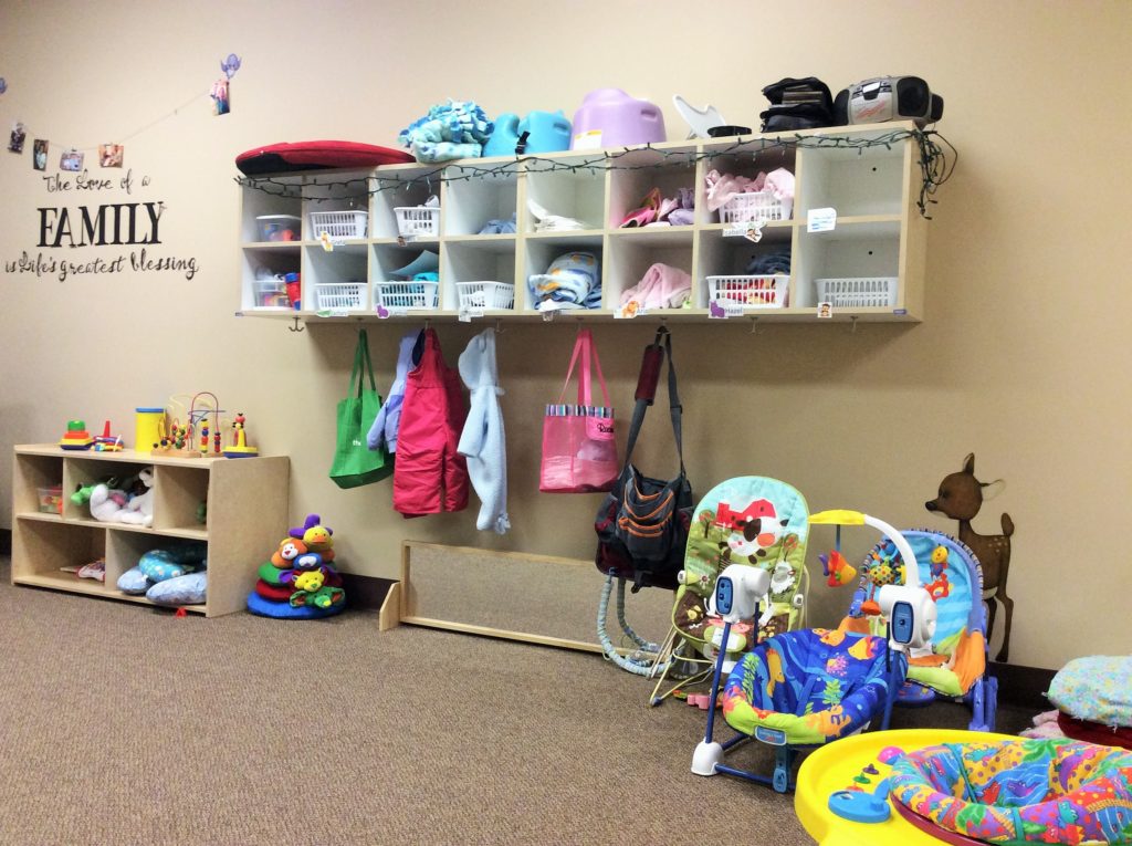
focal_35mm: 32
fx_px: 1045
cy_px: 423
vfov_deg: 44.1
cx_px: 566
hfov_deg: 56.9
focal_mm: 3.3
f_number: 2.4
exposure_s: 1/24
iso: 100
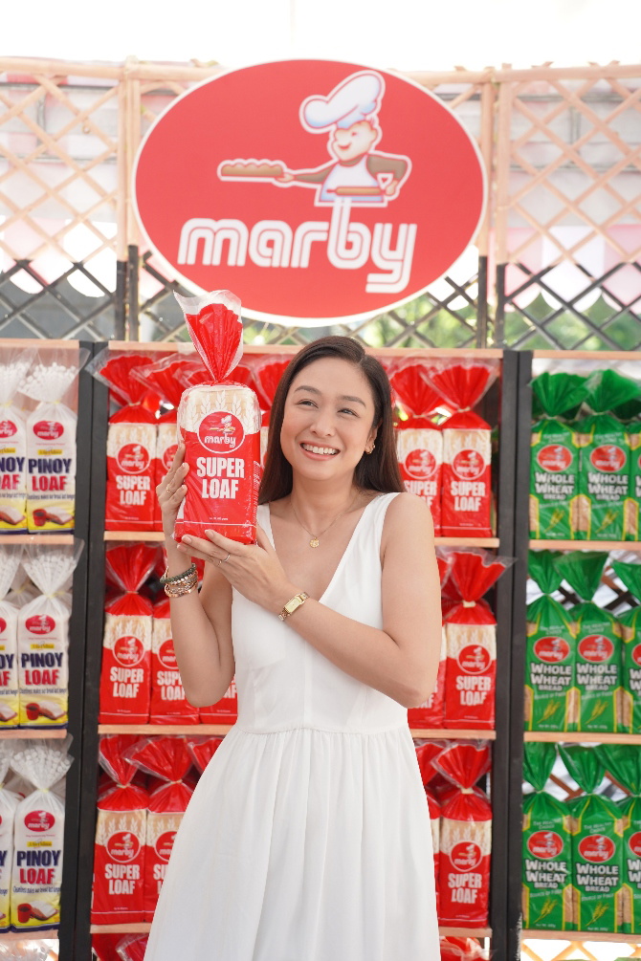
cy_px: 480
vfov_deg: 46.4
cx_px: 320
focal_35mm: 42
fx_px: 1122
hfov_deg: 31.9
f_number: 2.8
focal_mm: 42
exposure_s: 1/160
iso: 800
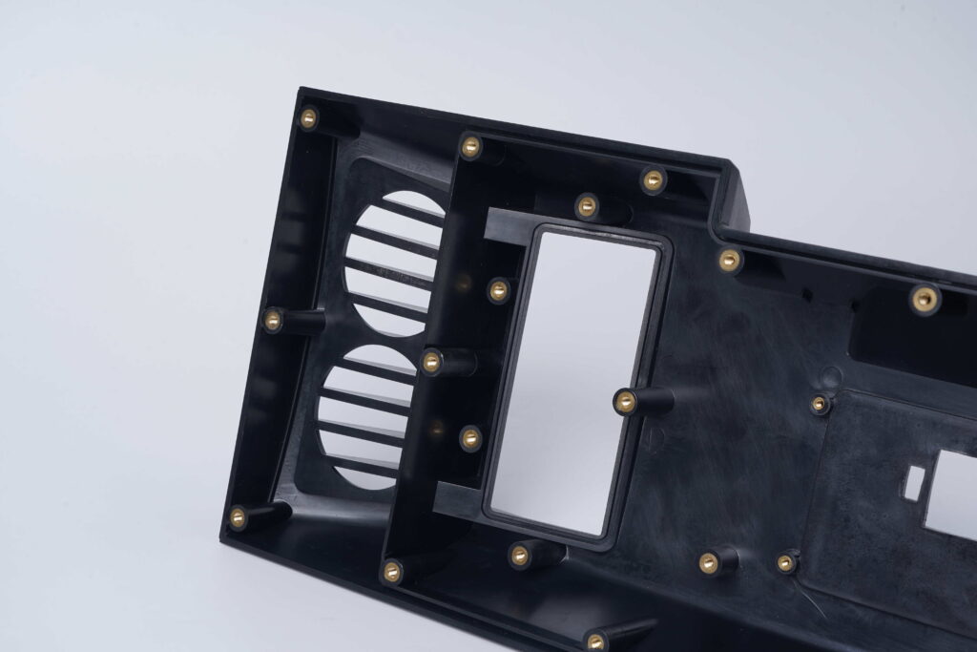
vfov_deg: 22.3
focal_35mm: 61
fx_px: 1656
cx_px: 488
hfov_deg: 32.9
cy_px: 326
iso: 100
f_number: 16
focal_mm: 61
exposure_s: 1/125
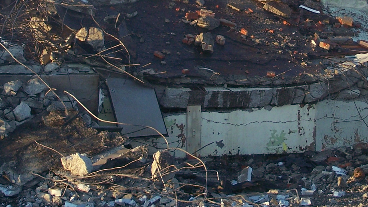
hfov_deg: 16.0
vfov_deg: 8.9
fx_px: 1308
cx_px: 246
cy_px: -41
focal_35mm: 134
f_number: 3.1
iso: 80
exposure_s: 1/250
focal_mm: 9.3
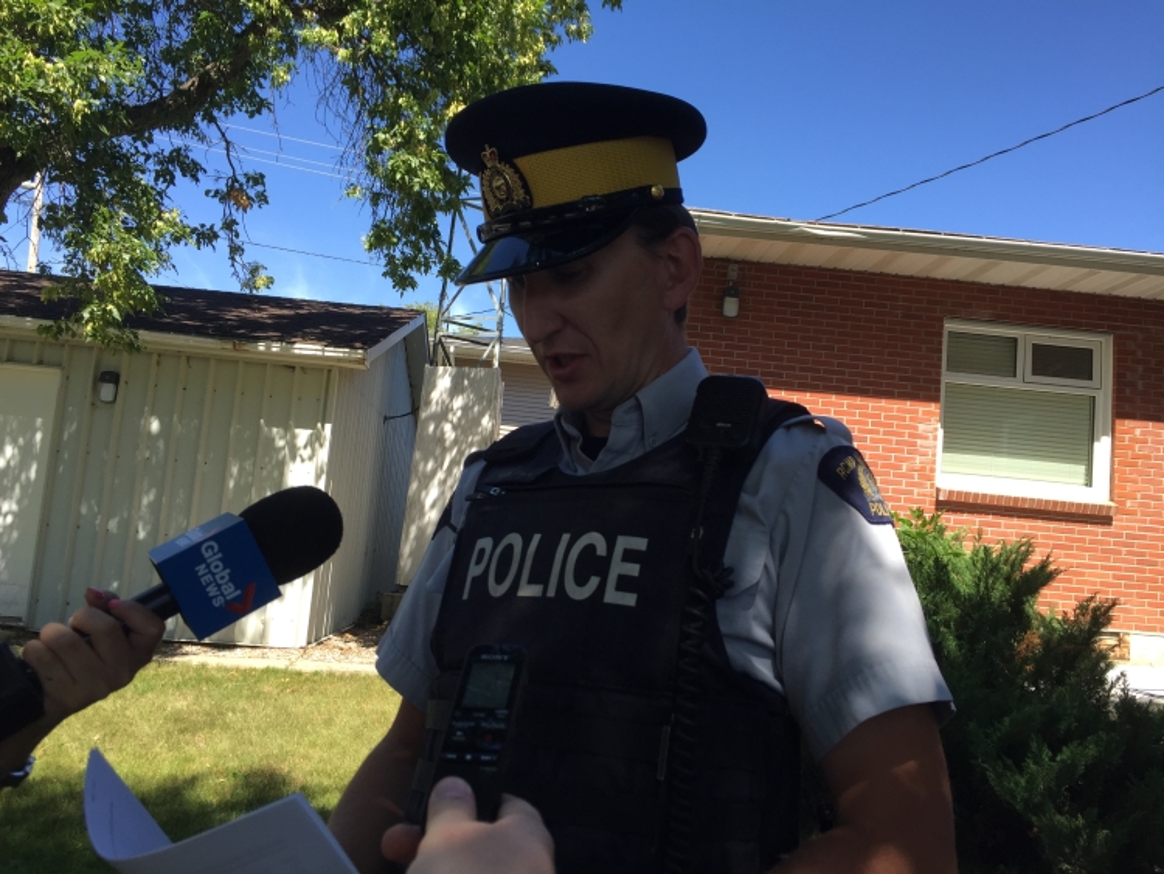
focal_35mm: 29
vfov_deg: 48.3
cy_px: 437
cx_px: 582
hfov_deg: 61.6
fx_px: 975
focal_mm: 4.15
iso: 32
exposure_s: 1/628
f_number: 2.2
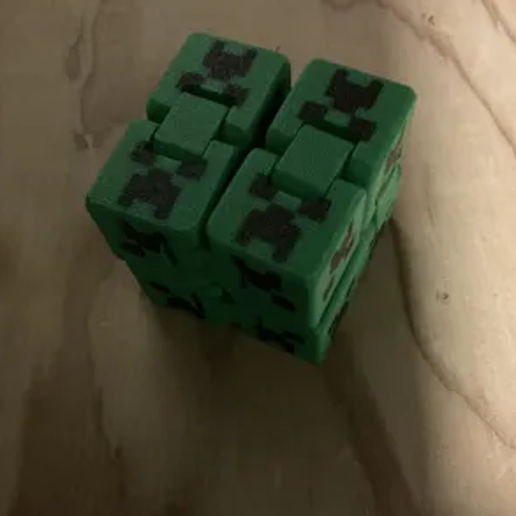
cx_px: 255
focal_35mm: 35
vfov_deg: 47.2
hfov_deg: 47.2
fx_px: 590
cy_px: 261
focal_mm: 3
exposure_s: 1/20
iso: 640
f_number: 1.8
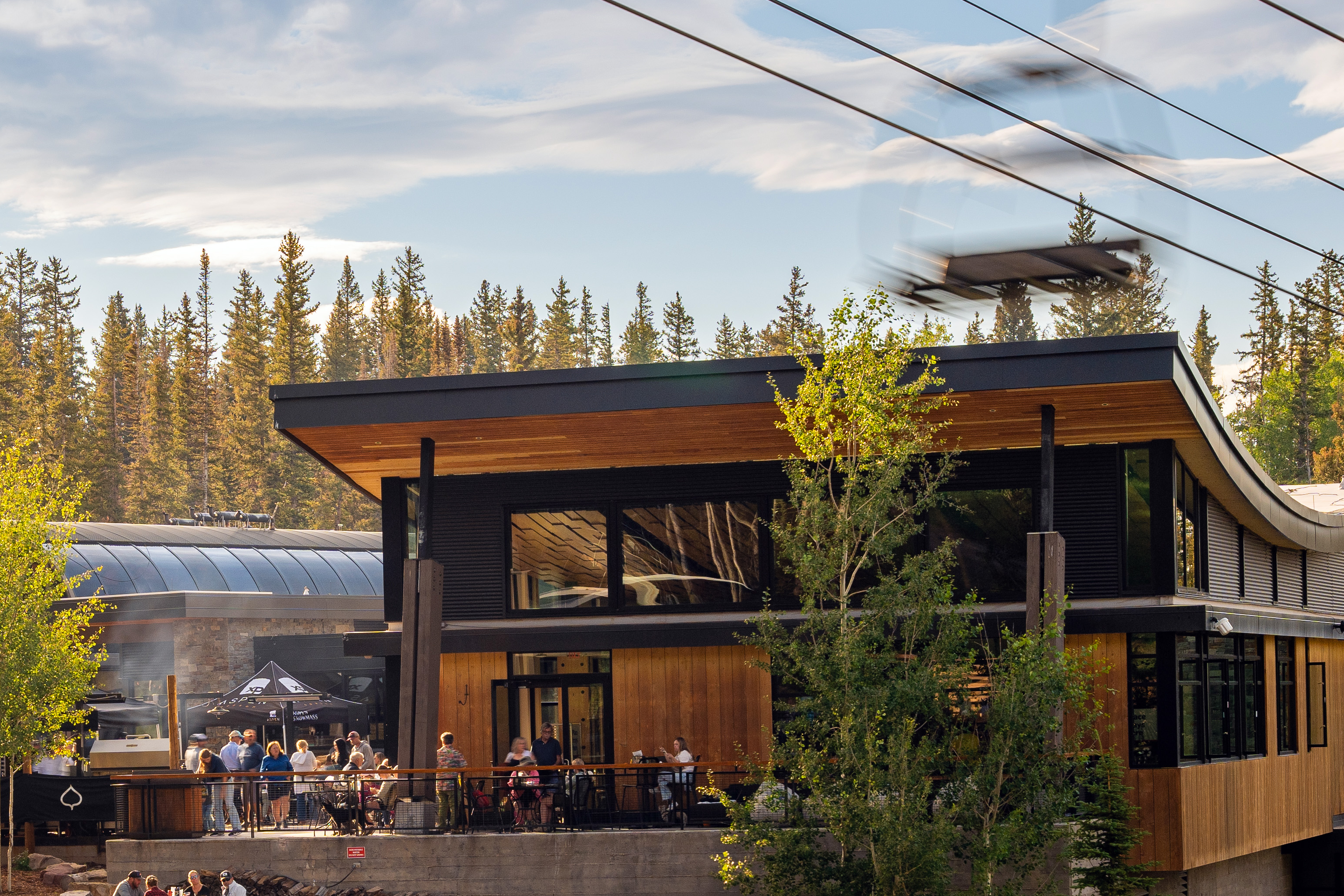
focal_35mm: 116
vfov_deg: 11.7
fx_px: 4339
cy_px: 793
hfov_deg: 17.5
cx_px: 338
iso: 100
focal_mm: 51.1
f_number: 8
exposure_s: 1/4
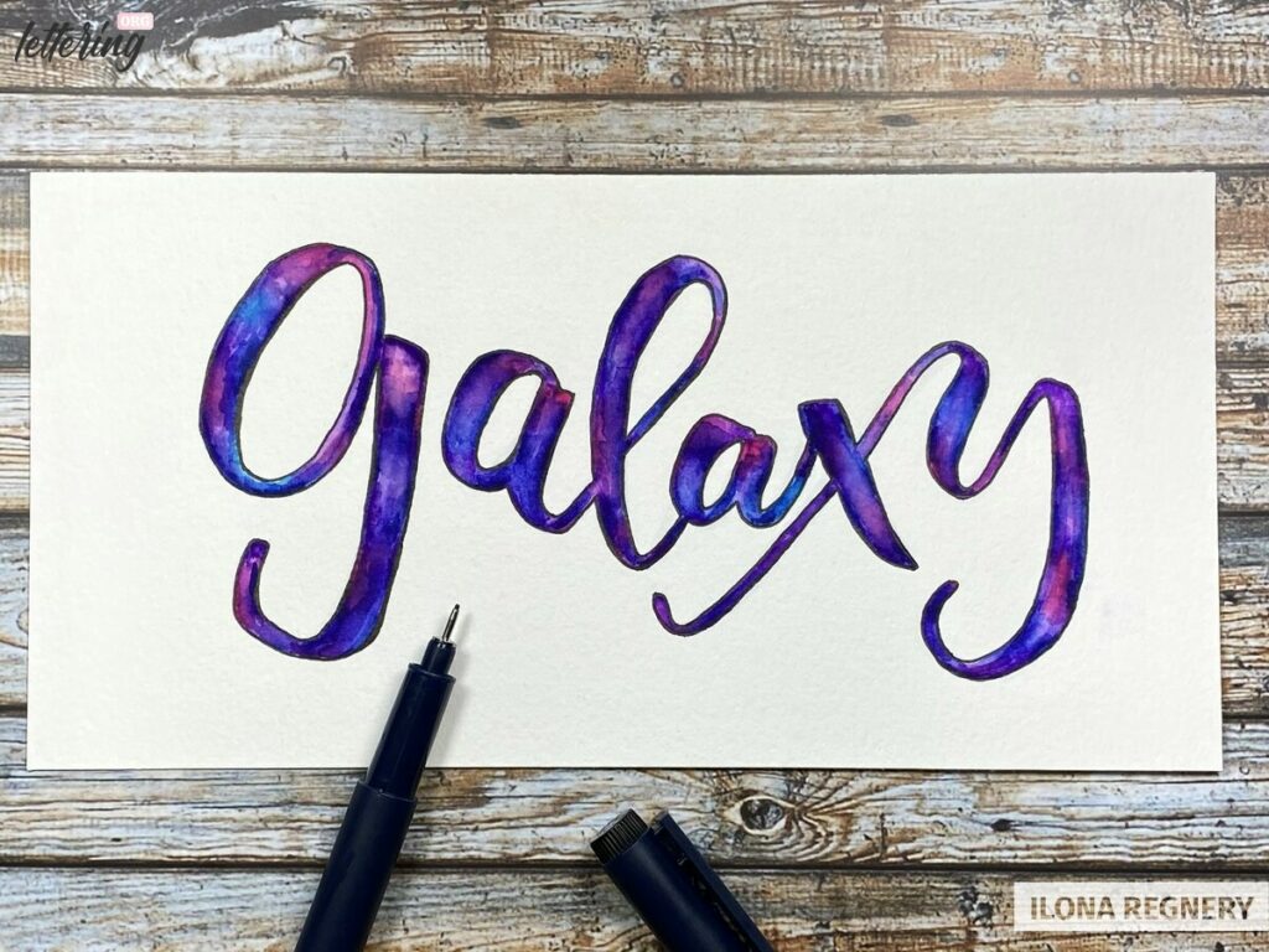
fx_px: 1796
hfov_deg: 38.9
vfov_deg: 29.7
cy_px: 476
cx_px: 634
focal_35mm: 49
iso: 40
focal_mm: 4.25
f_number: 1.8
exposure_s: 1/144
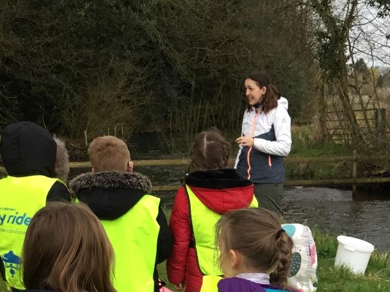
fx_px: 1002
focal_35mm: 89
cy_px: 261
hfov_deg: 21.3
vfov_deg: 16.4
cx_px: 388
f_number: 2.4
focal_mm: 3.3
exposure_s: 1/100
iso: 32
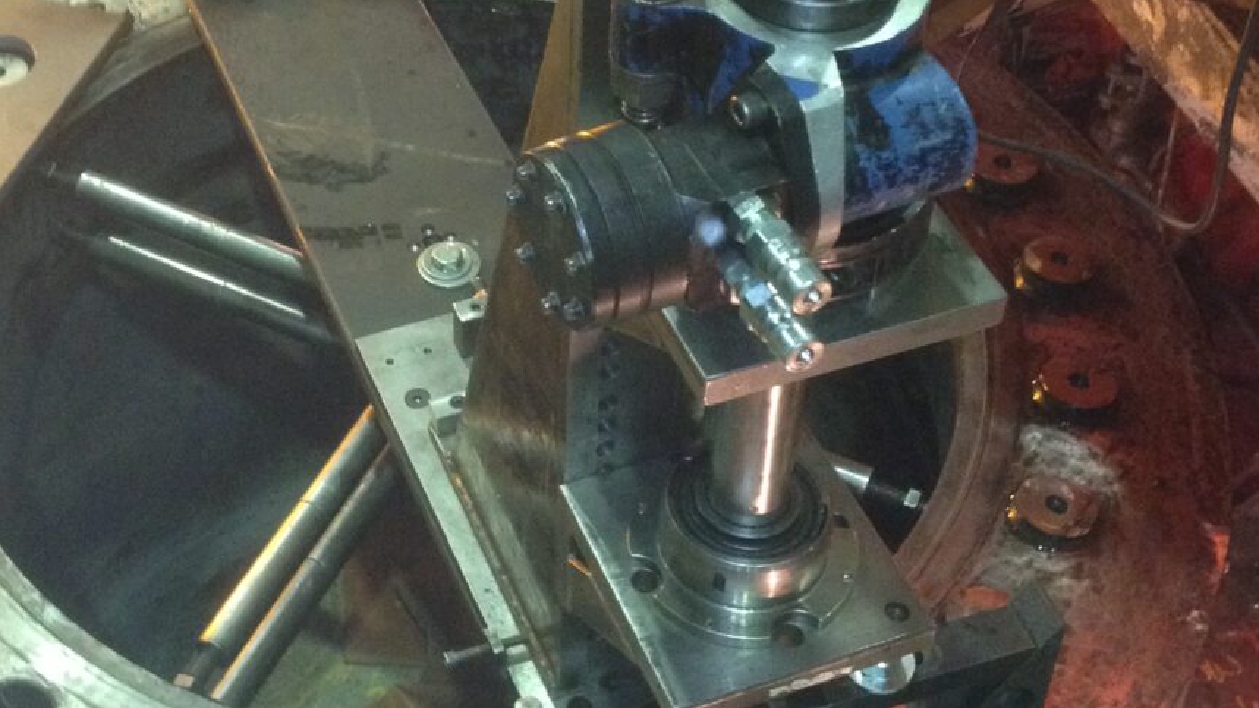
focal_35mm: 71
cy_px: 110
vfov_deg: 16.8
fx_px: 2370
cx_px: 409
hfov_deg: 29.5
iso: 320
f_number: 2.4
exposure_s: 1/20
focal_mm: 4.28
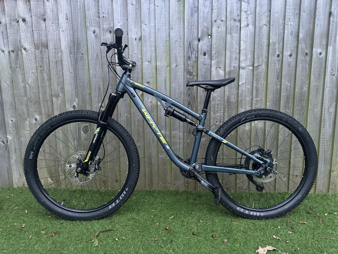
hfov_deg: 71.6
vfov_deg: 56.8
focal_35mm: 24
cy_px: 127
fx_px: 234
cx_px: 169
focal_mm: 6.86
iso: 1000
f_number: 1.78
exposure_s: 1/40
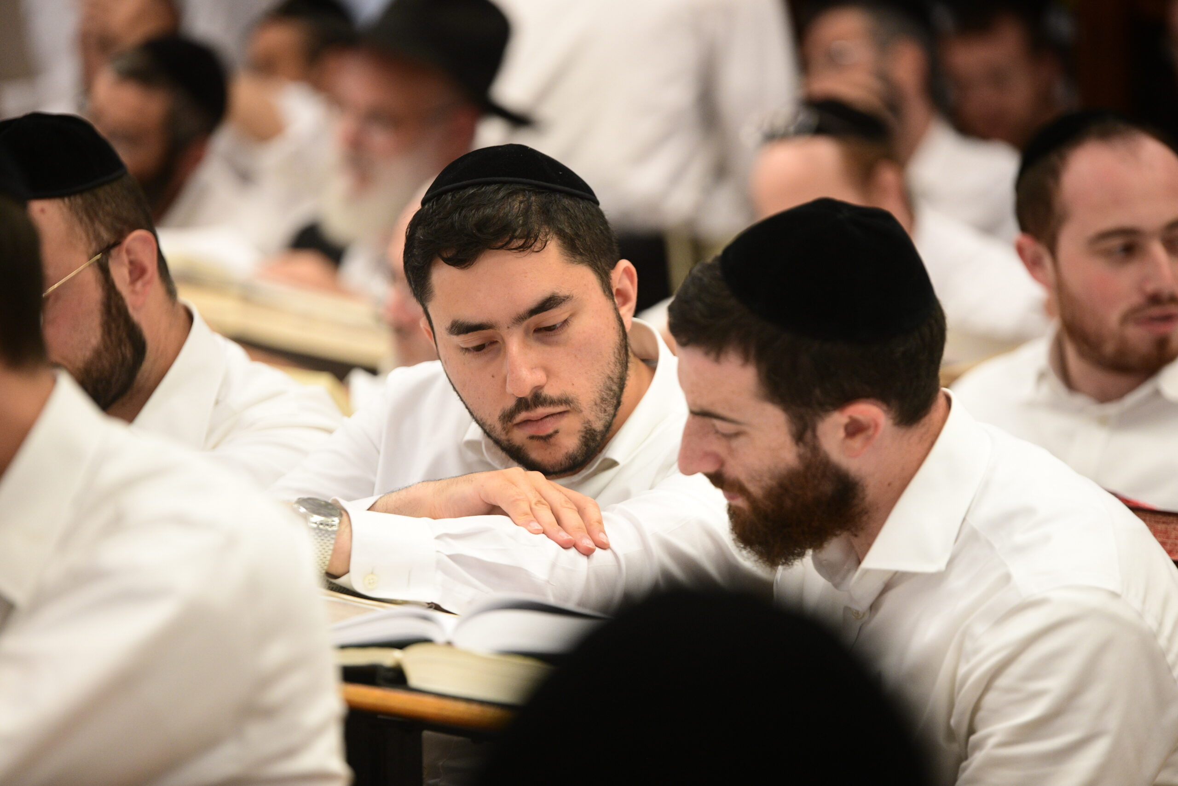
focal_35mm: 180
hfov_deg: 11.4
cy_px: 393
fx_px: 5890
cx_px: 589
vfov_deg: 7.6
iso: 2000
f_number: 2.8
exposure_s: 1/1000
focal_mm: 180
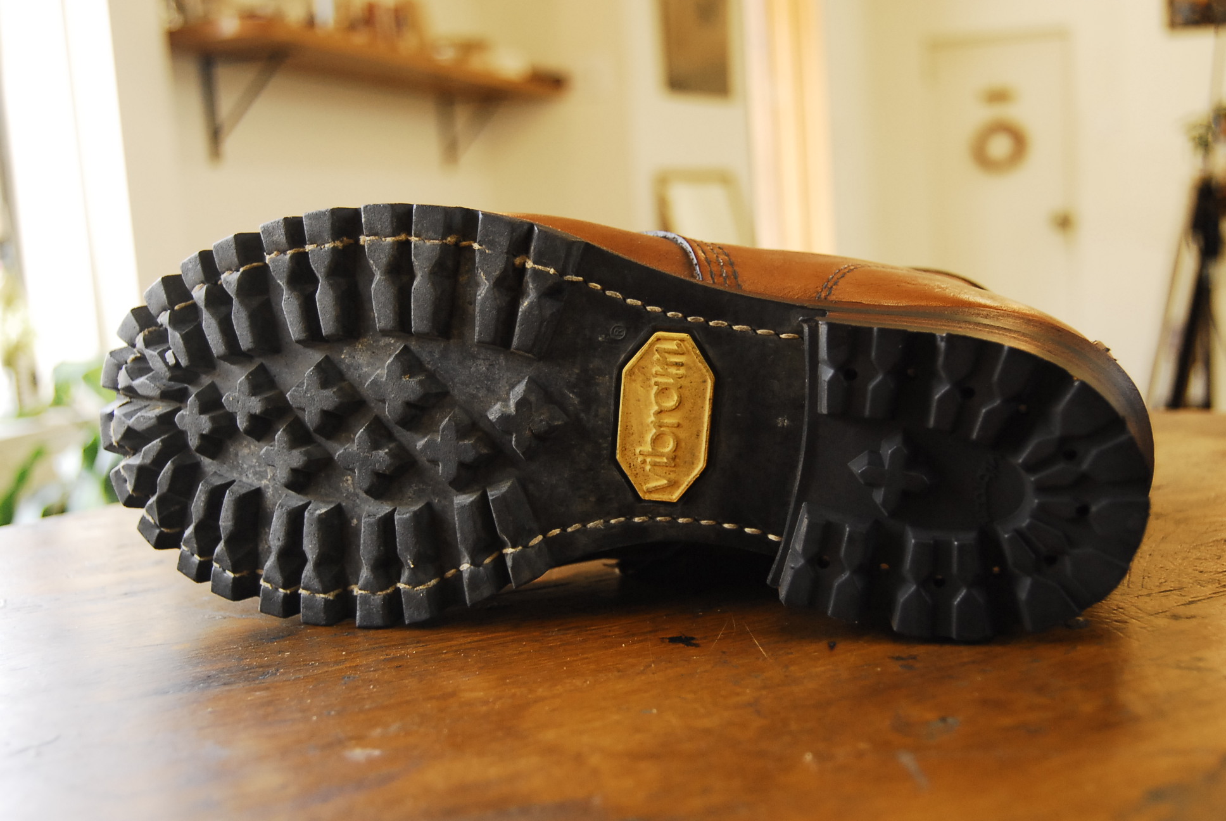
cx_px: 613
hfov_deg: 49.5
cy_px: 410
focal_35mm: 39
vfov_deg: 34.3
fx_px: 1330
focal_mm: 26
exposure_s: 1/50
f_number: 4
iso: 640
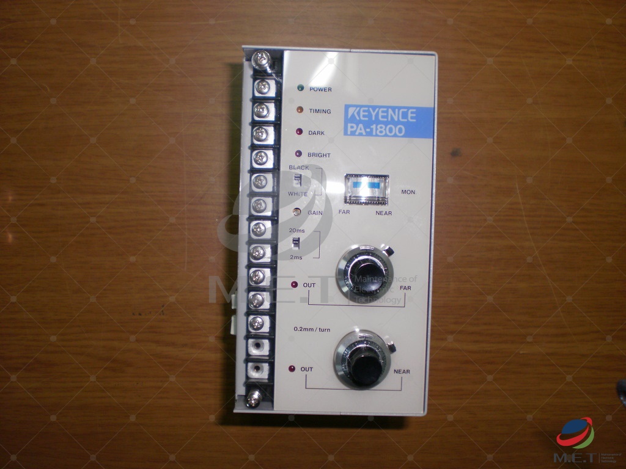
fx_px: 651
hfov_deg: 51.4
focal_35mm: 36
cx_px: 313
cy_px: 234
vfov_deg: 39.7
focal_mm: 6.3
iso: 125
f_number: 3.1
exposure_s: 1/30
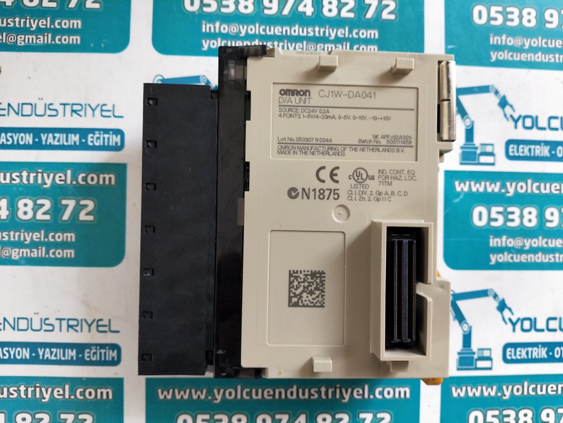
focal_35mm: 23
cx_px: 282
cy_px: 212
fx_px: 374
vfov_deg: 58.9
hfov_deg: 73.9
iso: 237
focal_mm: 3.99
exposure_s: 1/50
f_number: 1.7
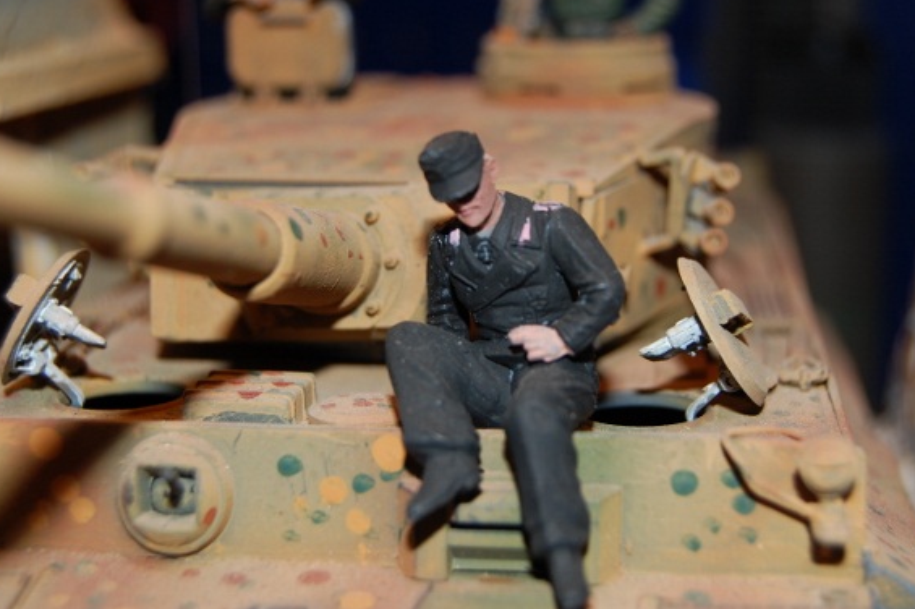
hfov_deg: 29.7
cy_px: 267
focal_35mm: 68
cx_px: 470
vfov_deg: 20.0
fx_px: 1727
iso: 200
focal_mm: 40
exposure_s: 1/250
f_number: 5.6
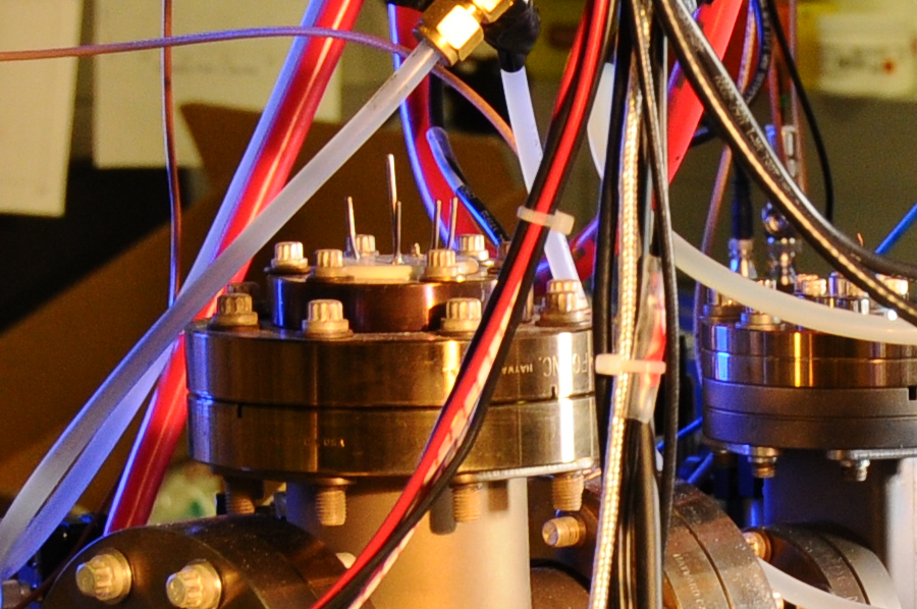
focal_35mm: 243
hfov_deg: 8.3
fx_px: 6183
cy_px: 546
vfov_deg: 5.6
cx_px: 1439
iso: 400
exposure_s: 1/20
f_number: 7.1
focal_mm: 34
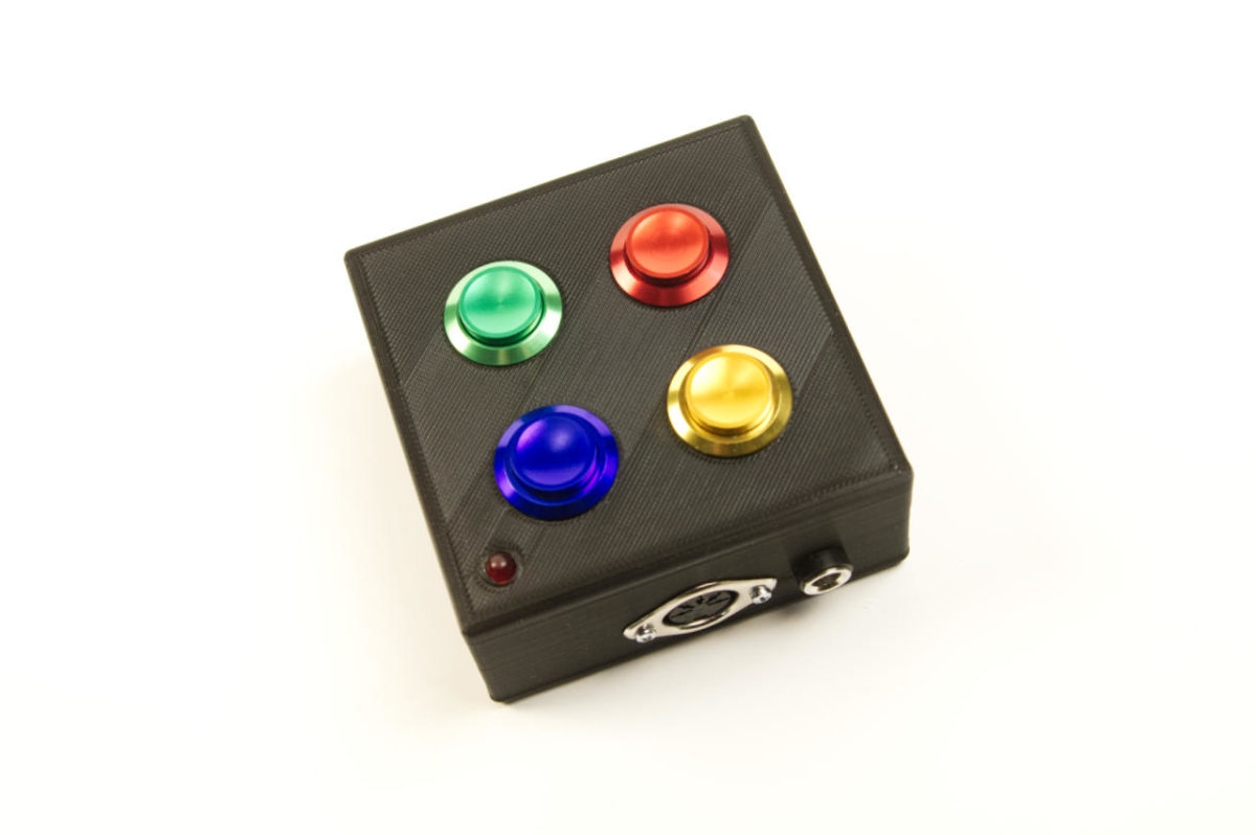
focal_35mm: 42
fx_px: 1464
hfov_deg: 46.4
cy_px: 418
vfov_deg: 31.8
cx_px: 628
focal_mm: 28
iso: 200
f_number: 4.5
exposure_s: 1/60
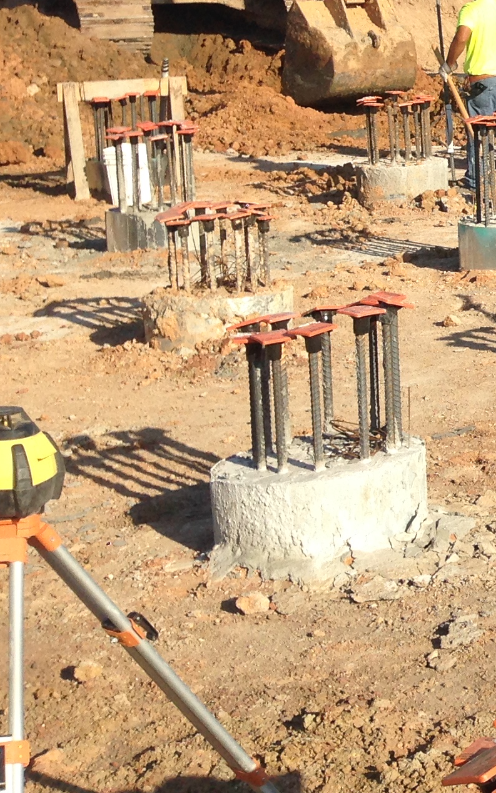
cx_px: 1010
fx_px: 1947
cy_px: 75
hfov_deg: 12.6
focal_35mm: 90
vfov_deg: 22.5
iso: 50
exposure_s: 1/1808
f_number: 2.4
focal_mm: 4.12
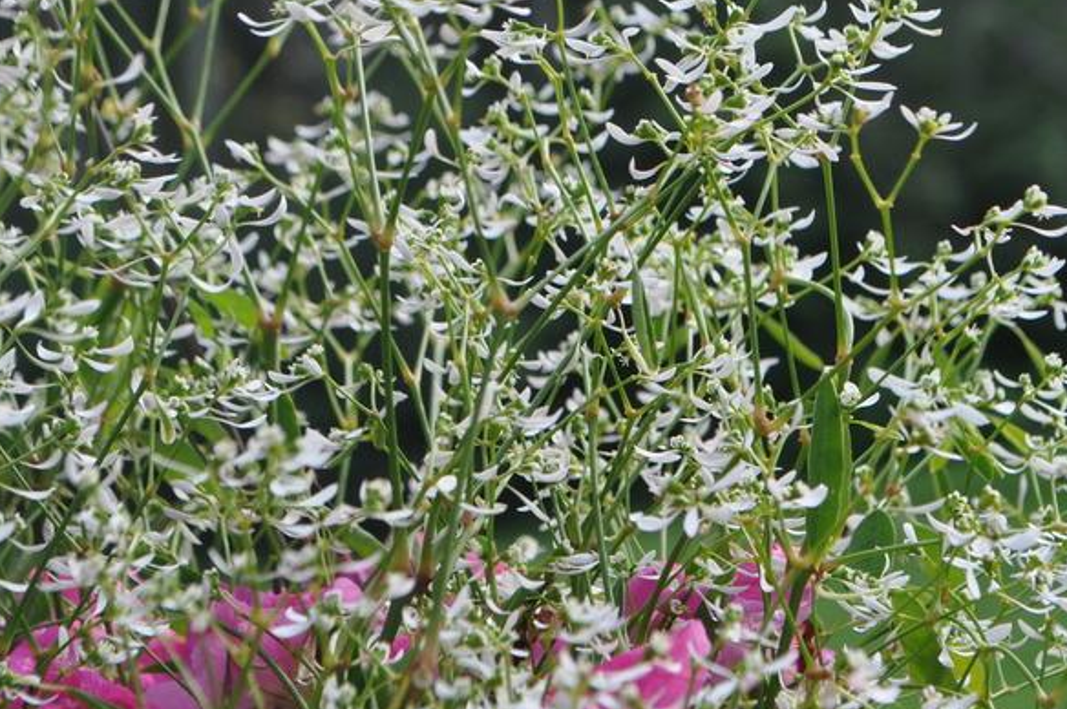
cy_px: 380
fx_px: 3345
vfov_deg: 12.1
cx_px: 680
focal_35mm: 113
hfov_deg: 18.1
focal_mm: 44
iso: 200
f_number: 8
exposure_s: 1/100
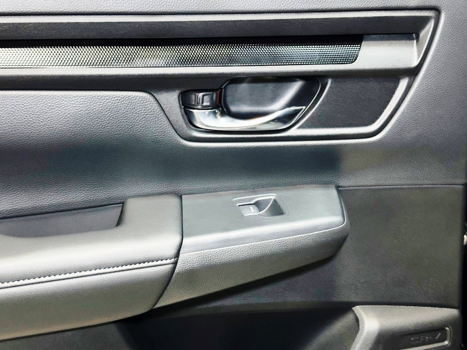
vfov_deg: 30.3
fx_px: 648
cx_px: 234
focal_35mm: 48
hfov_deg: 39.7
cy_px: 175
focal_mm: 6.86
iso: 640
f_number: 1.78
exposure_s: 1/30
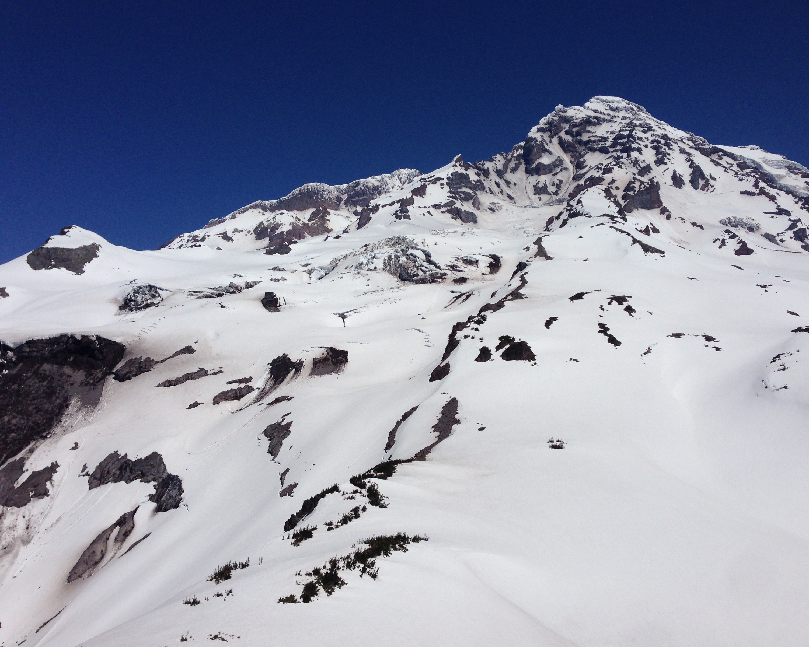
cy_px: 324
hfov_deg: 51.5
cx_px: 422
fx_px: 838
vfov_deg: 42.2
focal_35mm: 35
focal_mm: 4.12
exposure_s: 1/9091
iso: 50
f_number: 2.4
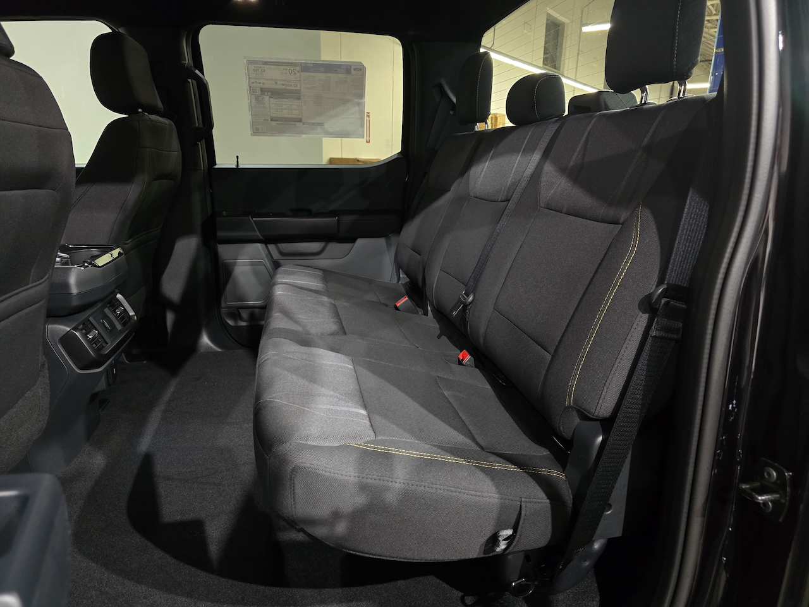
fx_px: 538
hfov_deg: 73.9
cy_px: 304
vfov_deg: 58.9
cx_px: 404
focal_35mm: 23
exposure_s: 1/60
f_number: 1.7
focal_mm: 6.3
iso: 1000
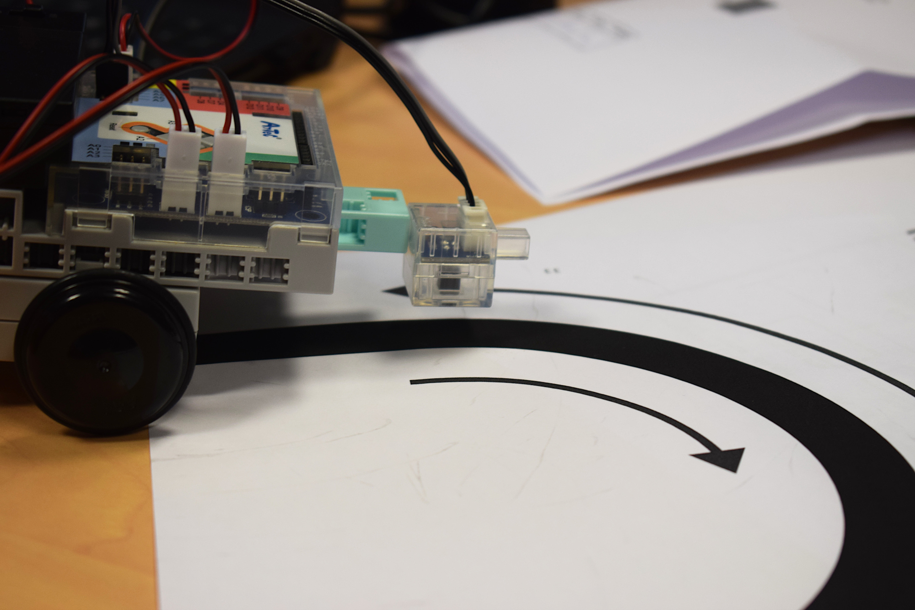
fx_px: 2097
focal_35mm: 82
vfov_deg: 16.6
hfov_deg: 24.6
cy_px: 305
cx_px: 458
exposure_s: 1/60
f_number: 5.6
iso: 500
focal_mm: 55
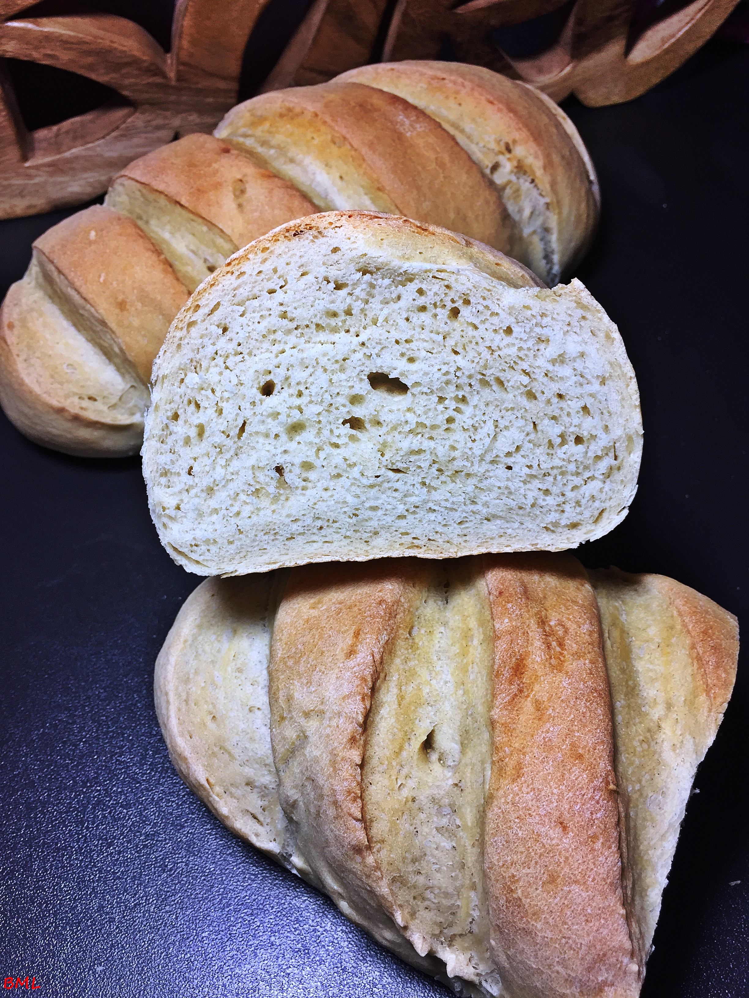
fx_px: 837
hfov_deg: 48.2
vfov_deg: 61.7
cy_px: 499
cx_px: 374
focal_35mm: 29
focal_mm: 4.15
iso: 32
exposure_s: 1/100
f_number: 2.2
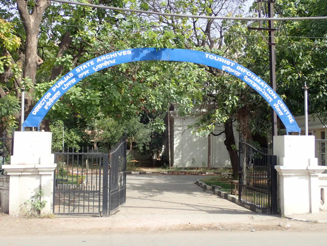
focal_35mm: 43
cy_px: 123
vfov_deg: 33.6
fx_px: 406
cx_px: 164
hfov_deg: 43.9
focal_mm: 7.86
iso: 100
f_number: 4
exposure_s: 1/250
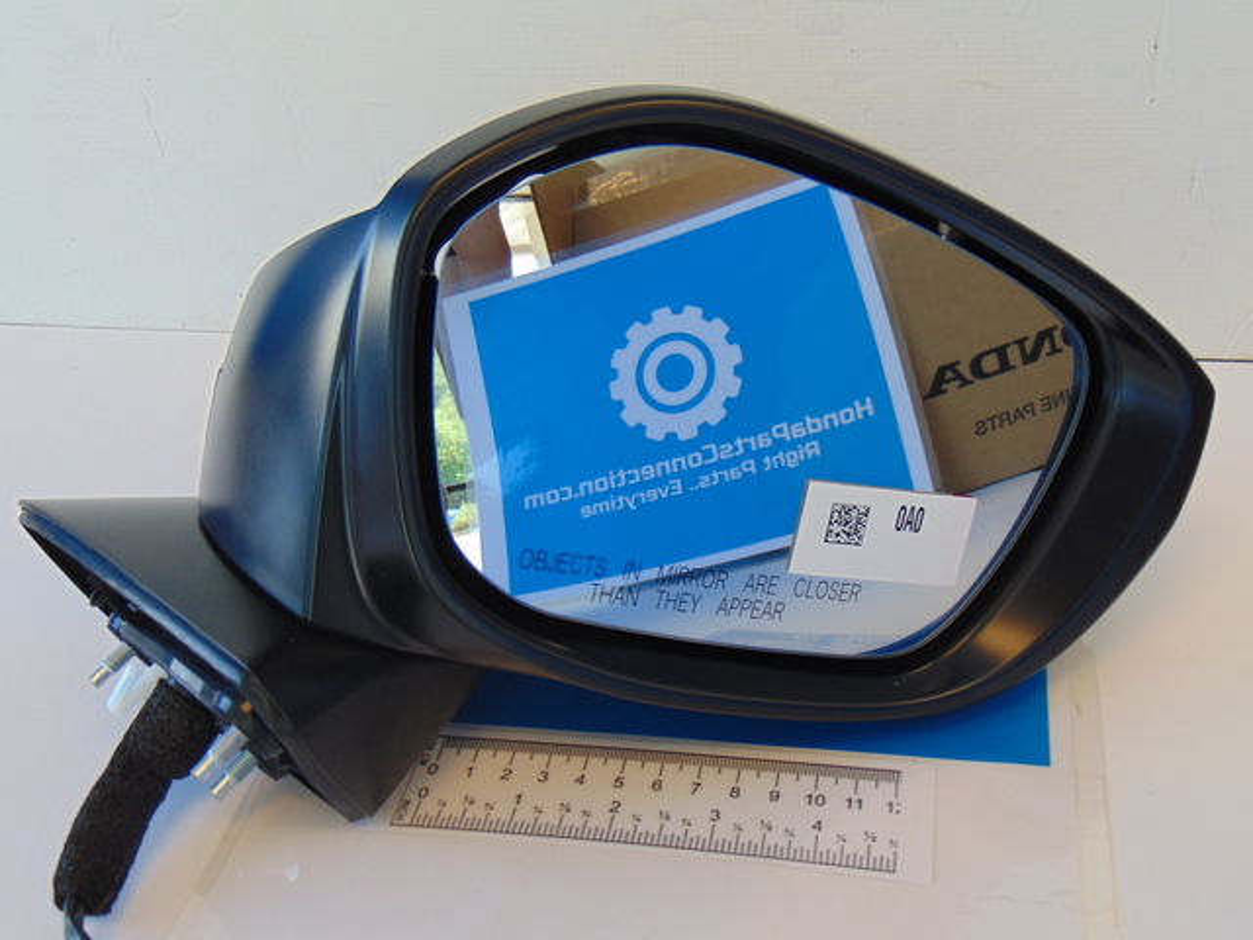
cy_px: 470
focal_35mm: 42
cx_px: 626
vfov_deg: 34.3
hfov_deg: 44.8
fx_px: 1520
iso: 80
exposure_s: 1/50
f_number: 3.3
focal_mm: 7.6
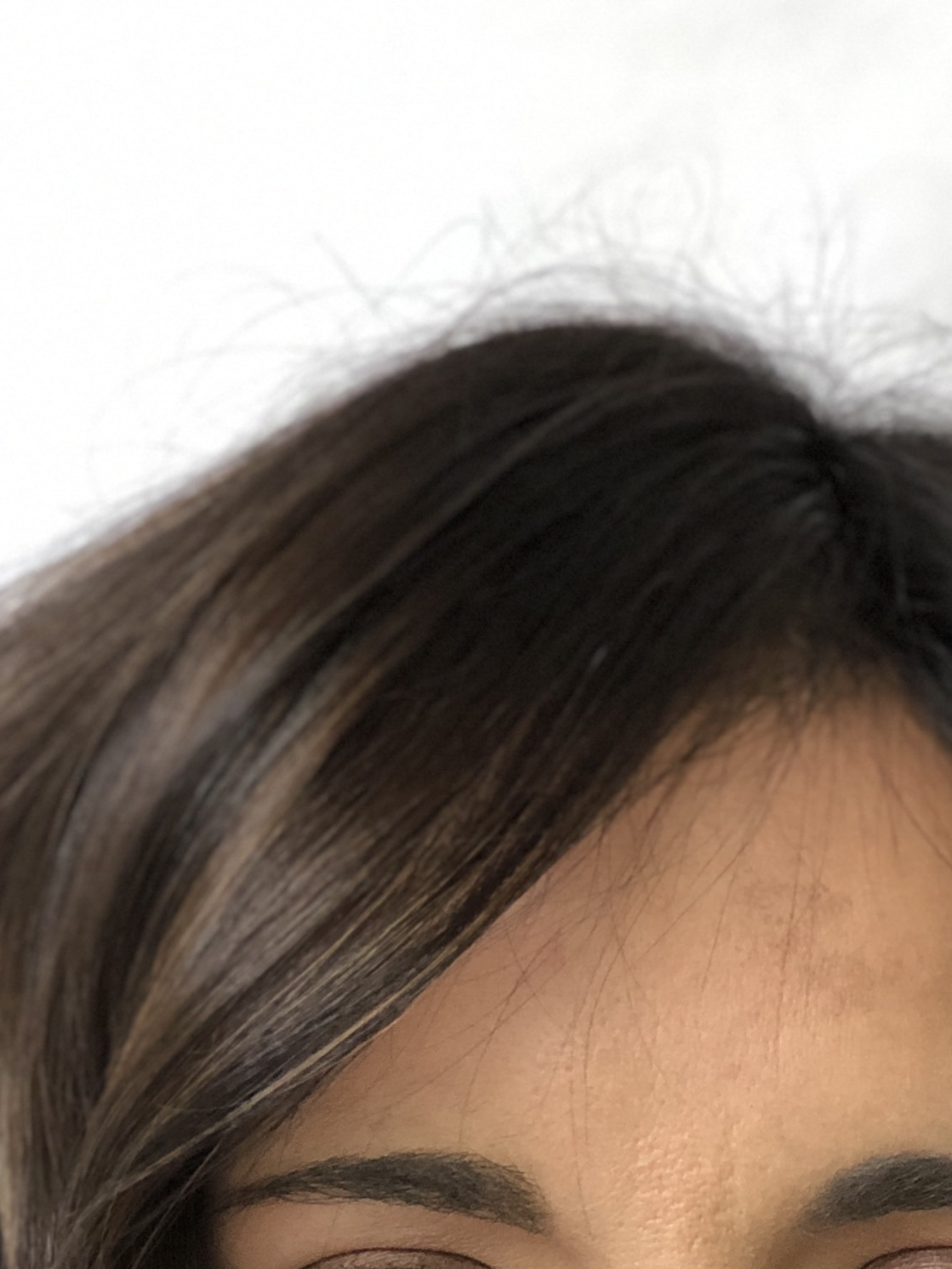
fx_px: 5647
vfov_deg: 12.4
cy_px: 1699
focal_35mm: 154
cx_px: 657
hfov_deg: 9.6
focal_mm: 6.6
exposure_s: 1/30
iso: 50
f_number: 2.8
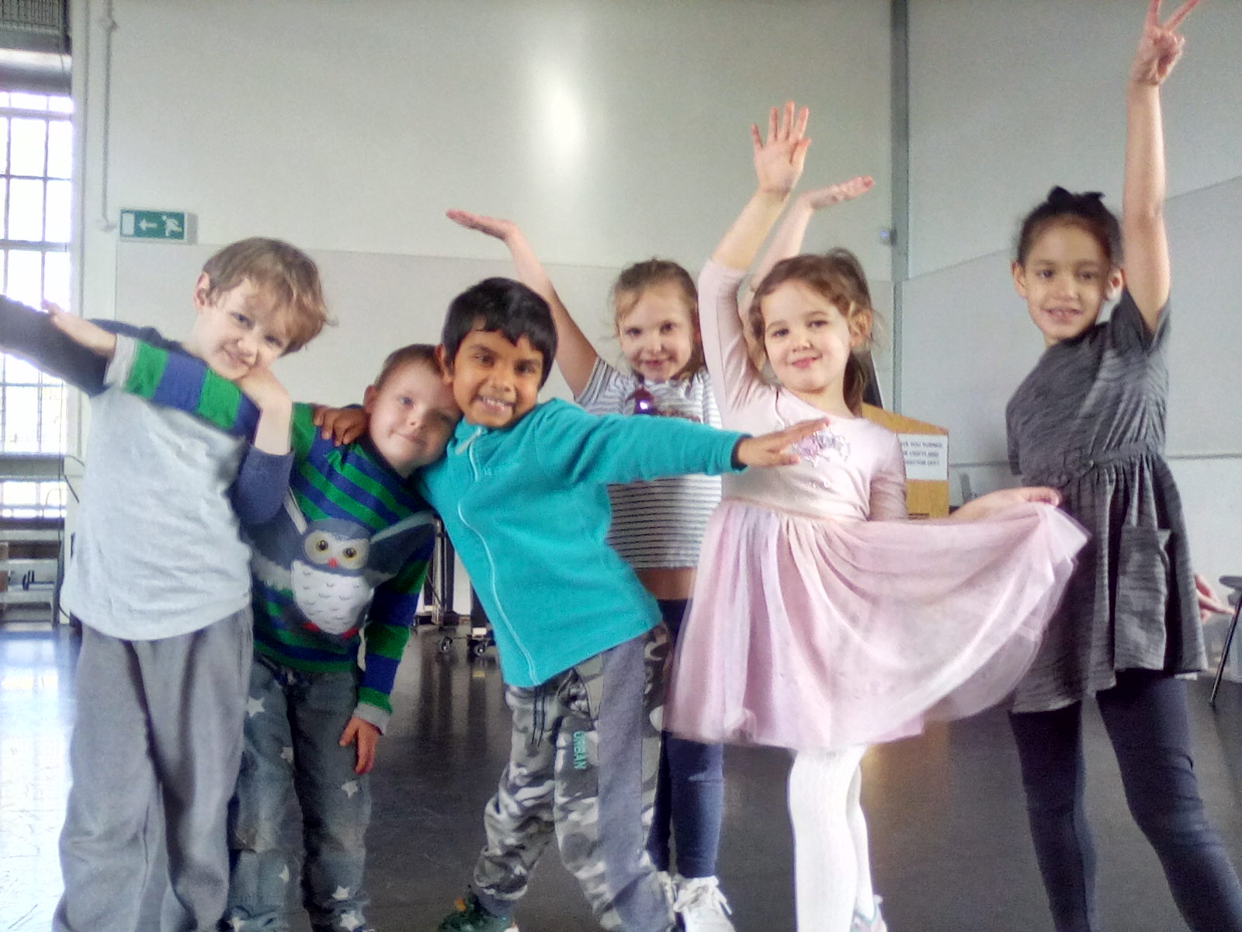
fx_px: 1256
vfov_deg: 40.7
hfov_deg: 52.6
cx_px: 621
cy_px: 466
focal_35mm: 35
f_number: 2.8
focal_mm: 2.9
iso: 129
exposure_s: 1/25
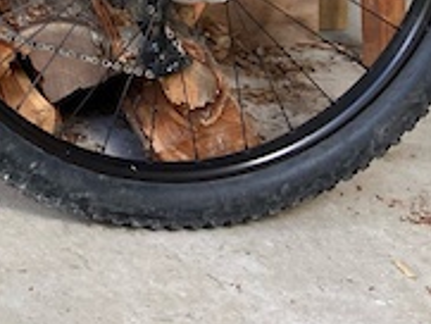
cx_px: -383
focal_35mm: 115
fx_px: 1433
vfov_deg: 12.1
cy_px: -217
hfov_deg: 14.6
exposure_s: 1/121
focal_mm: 4.25
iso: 80
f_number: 1.8
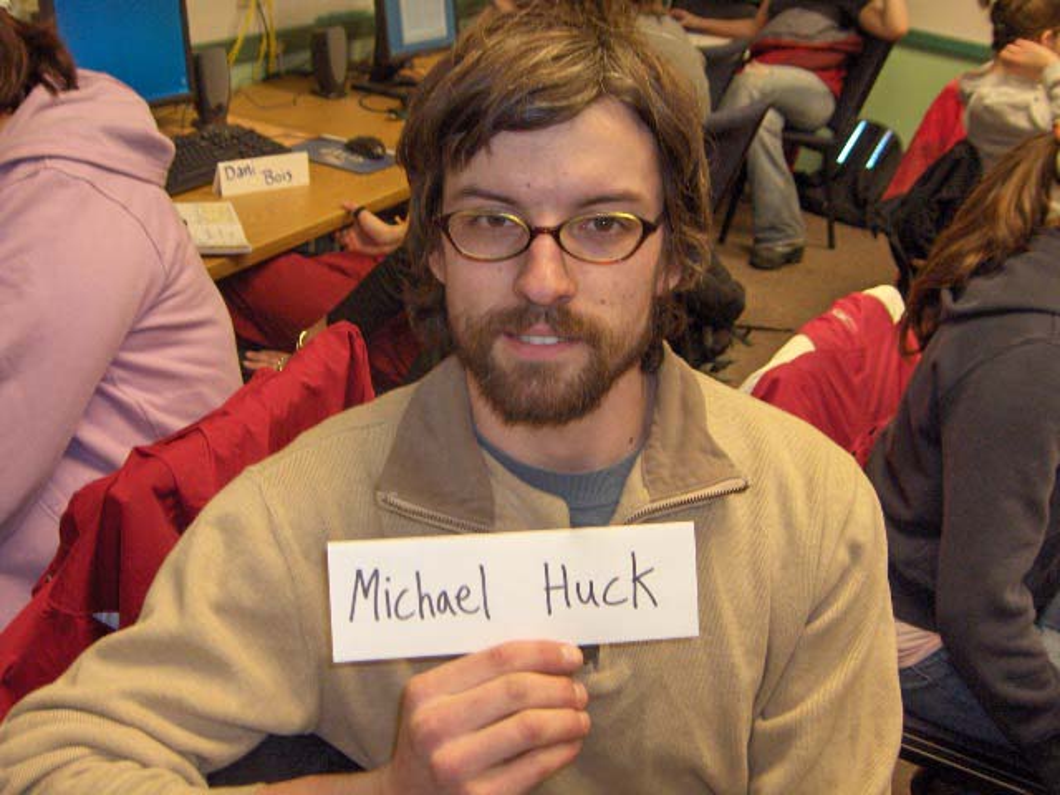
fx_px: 1194
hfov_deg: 47.9
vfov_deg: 36.8
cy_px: 398
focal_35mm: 39
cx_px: 530
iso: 100
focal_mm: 8
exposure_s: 1/60
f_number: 2.8
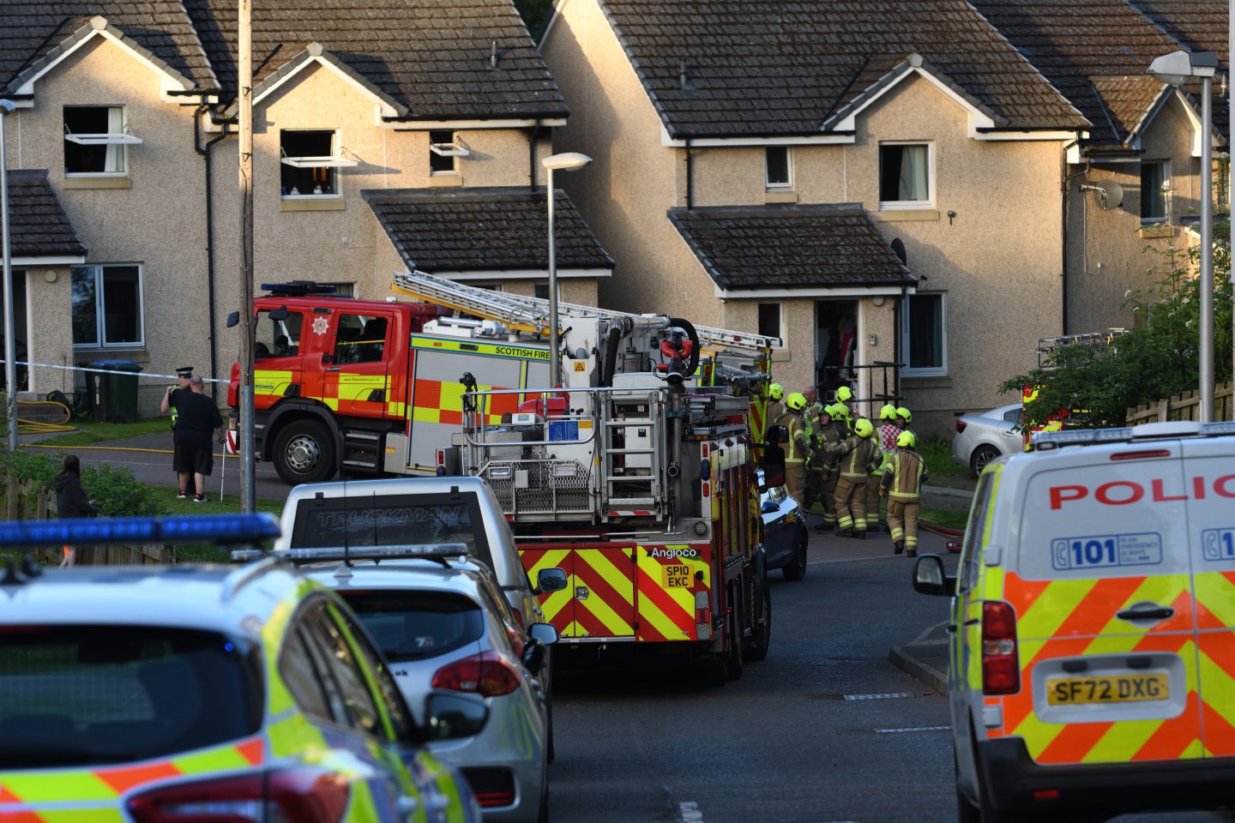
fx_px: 5763
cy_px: 412
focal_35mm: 168
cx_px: 618
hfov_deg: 12.2
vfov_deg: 8.2
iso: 500
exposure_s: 1/800
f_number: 4
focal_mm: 112
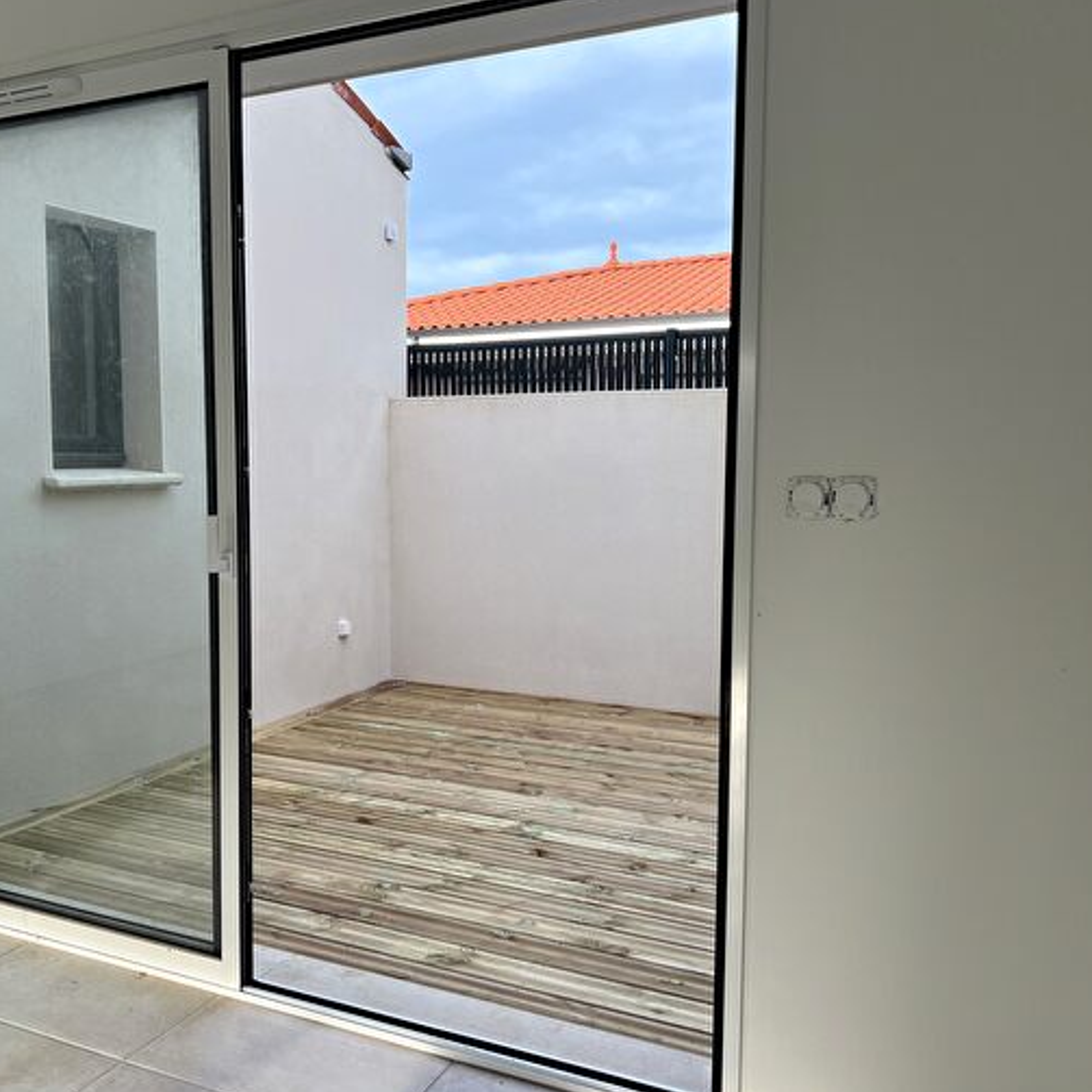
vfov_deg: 51.1
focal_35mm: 32
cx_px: 423
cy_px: 544
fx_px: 1142
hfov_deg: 50.7
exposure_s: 1/628
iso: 50
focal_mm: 5.7
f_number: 1.5
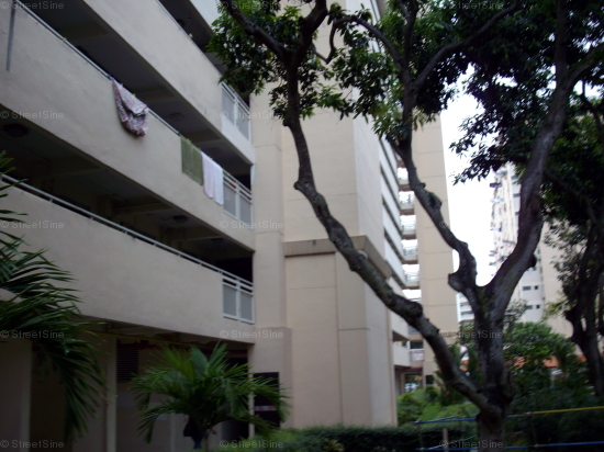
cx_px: 302
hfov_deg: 50.2
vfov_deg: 38.6
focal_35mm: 37
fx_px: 645
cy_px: 226
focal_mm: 6.2
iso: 84
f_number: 2.8
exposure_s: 1/50
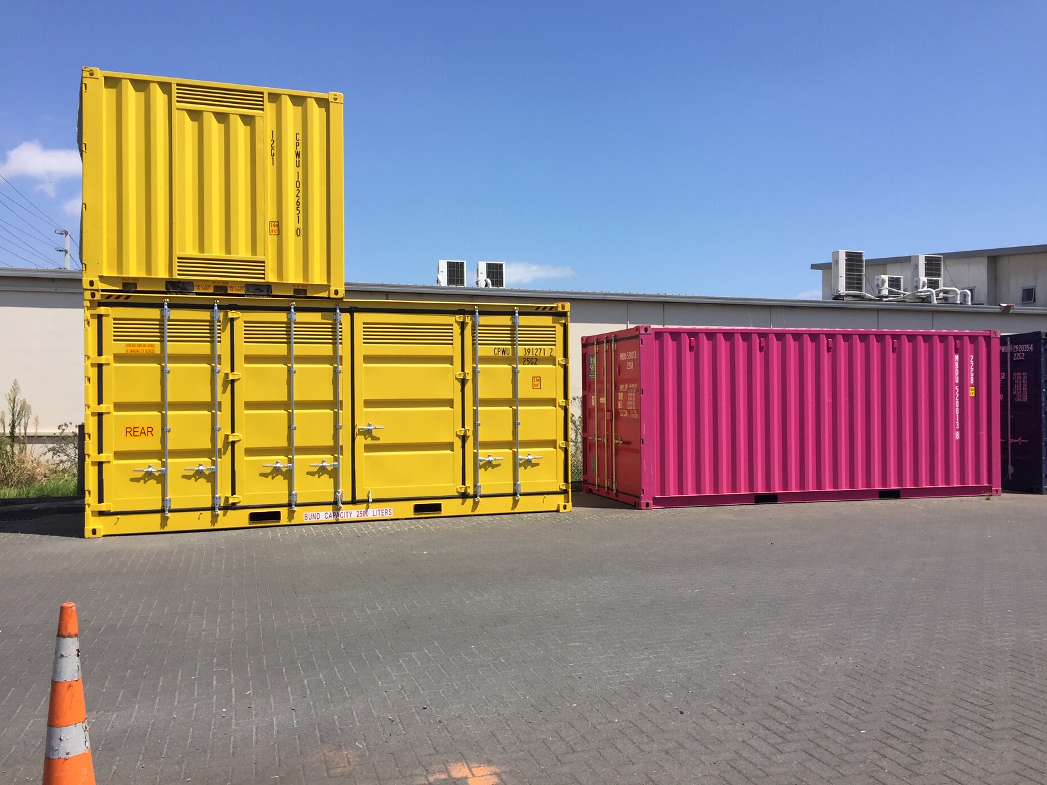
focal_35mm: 29
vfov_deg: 48.2
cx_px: 524
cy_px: 392
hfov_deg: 61.7
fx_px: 877
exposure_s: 1/2326
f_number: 2.2
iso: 32
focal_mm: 4.15
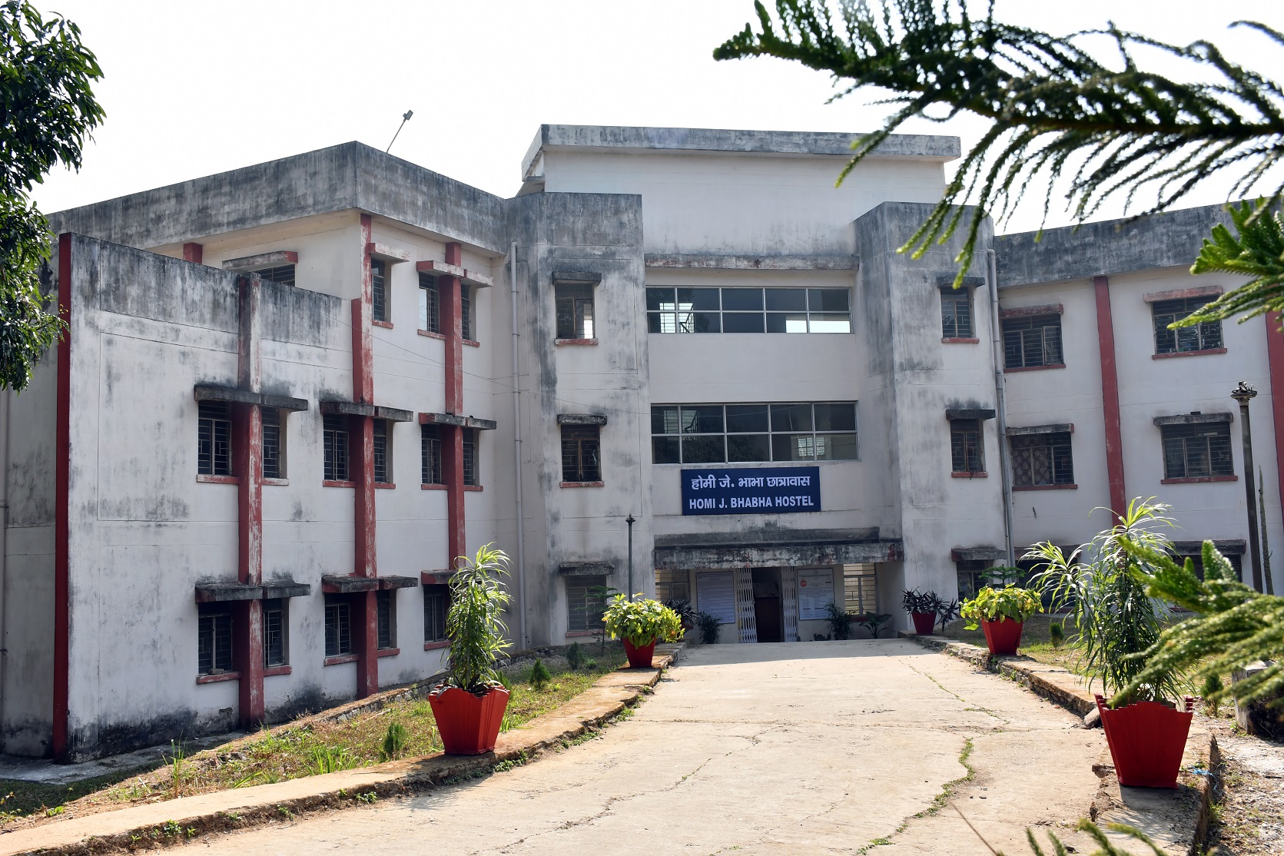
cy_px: 428
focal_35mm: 34
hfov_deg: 55.8
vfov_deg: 38.9
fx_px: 1213
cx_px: 642
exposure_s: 1/125
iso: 125
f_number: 10
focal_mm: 23
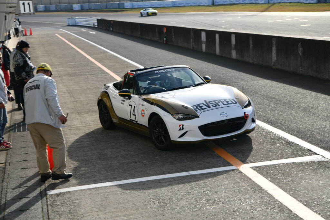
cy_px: 110
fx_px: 642
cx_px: 165
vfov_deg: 19.5
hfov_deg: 28.8
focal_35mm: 70
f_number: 8
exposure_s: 1/160
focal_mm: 70
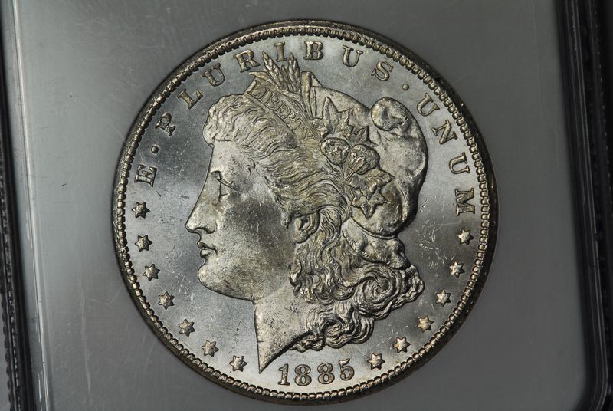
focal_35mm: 270
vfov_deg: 5.1
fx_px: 4604
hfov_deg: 7.6
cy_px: 206
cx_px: 306
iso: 400
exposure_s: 1/350
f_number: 10
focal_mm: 180
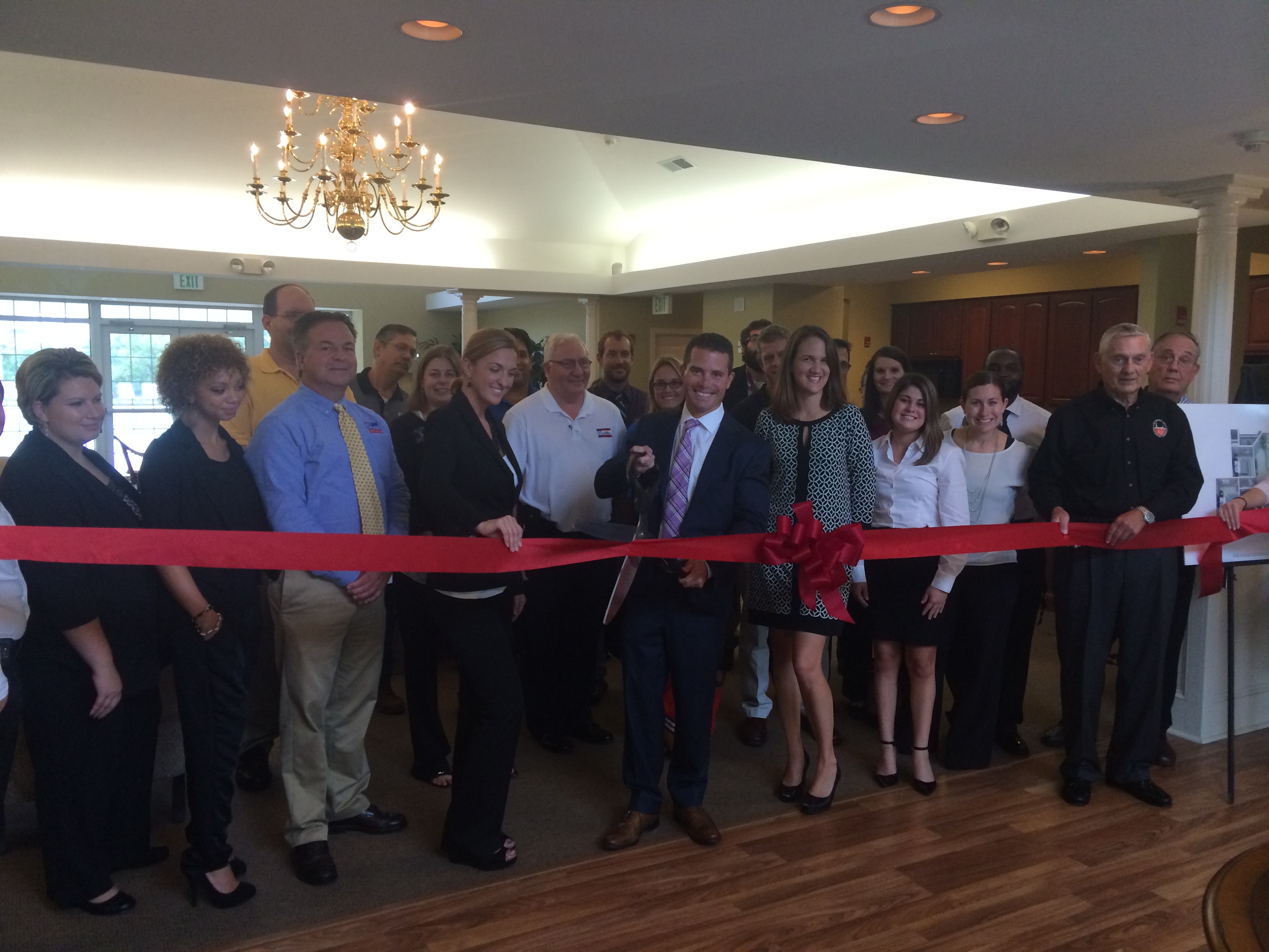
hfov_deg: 60.0
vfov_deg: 46.8
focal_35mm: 30
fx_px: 1100
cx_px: 634
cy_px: 476
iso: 64
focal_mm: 4.12
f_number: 2.2
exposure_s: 1/30
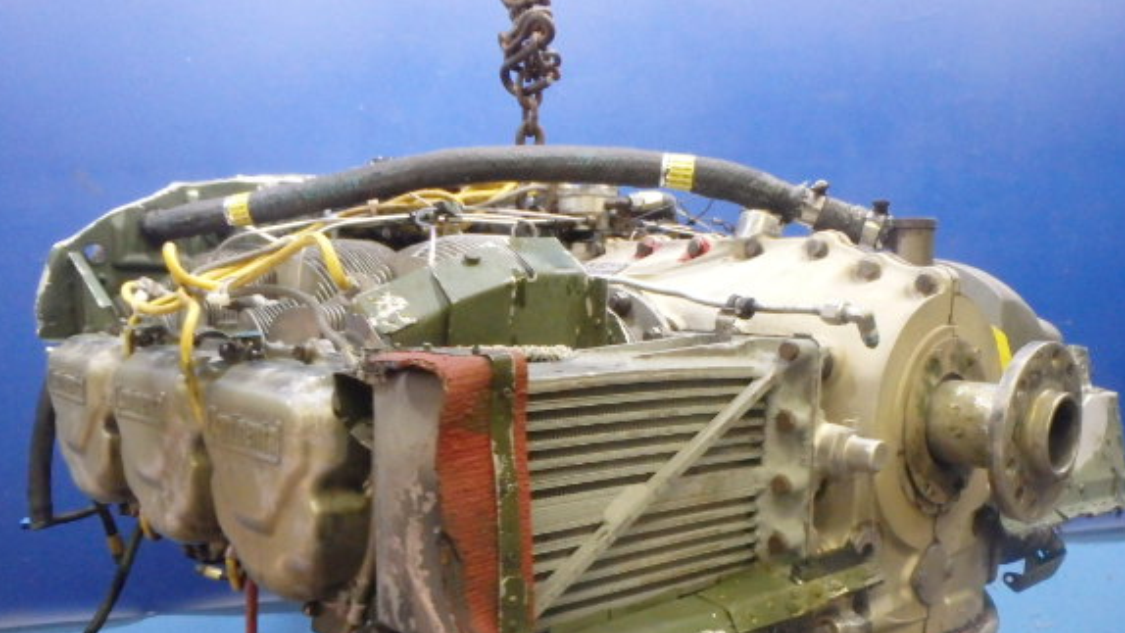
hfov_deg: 58.0
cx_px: 551
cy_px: 439
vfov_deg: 34.2
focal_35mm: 34
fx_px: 1014
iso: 1600
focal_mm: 5
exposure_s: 1/30
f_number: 3.9
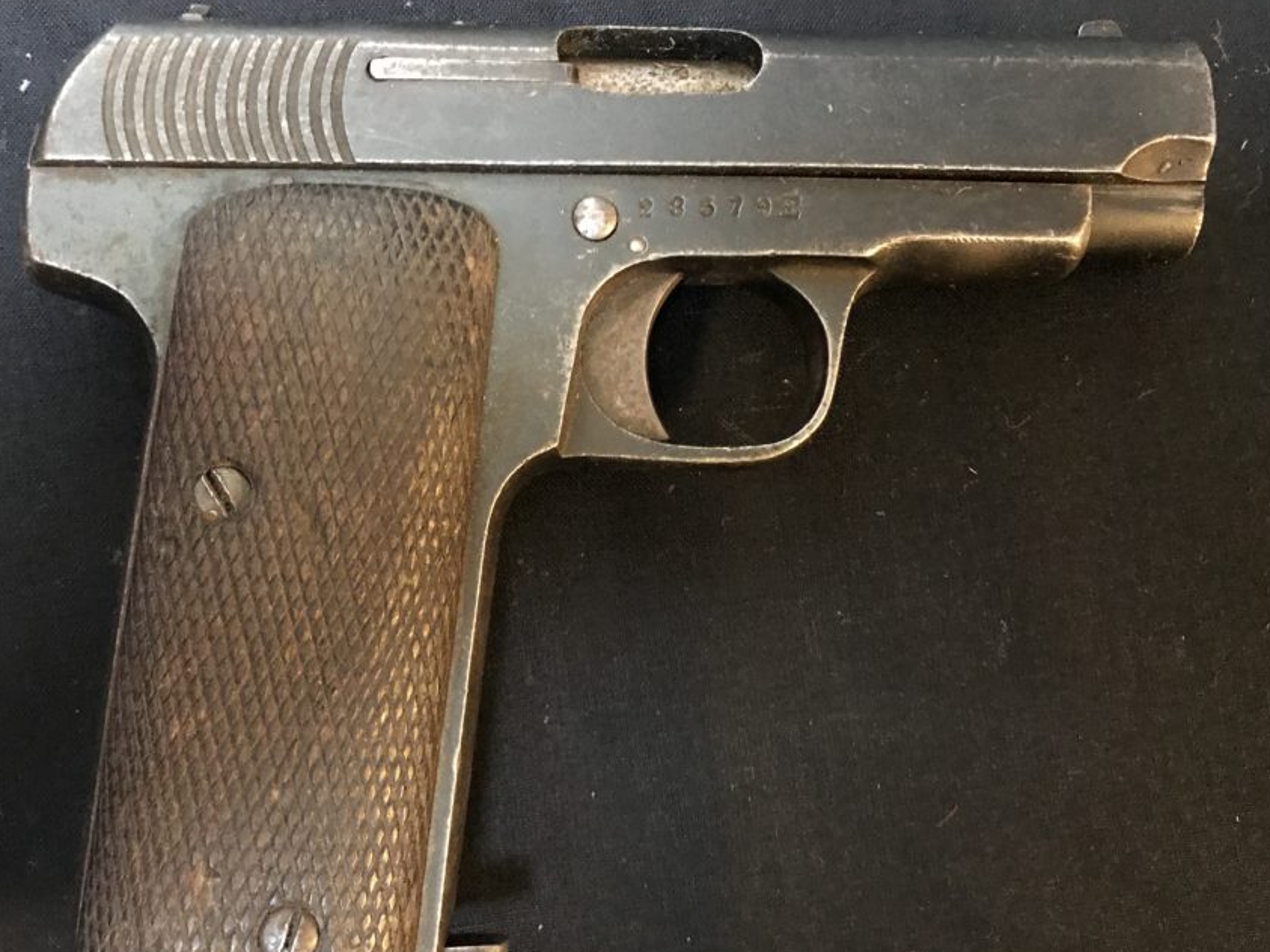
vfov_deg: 41.8
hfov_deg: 53.7
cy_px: 490
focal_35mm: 34
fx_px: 1247
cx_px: 532
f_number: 1.8
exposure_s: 1/4
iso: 80
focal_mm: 3.99
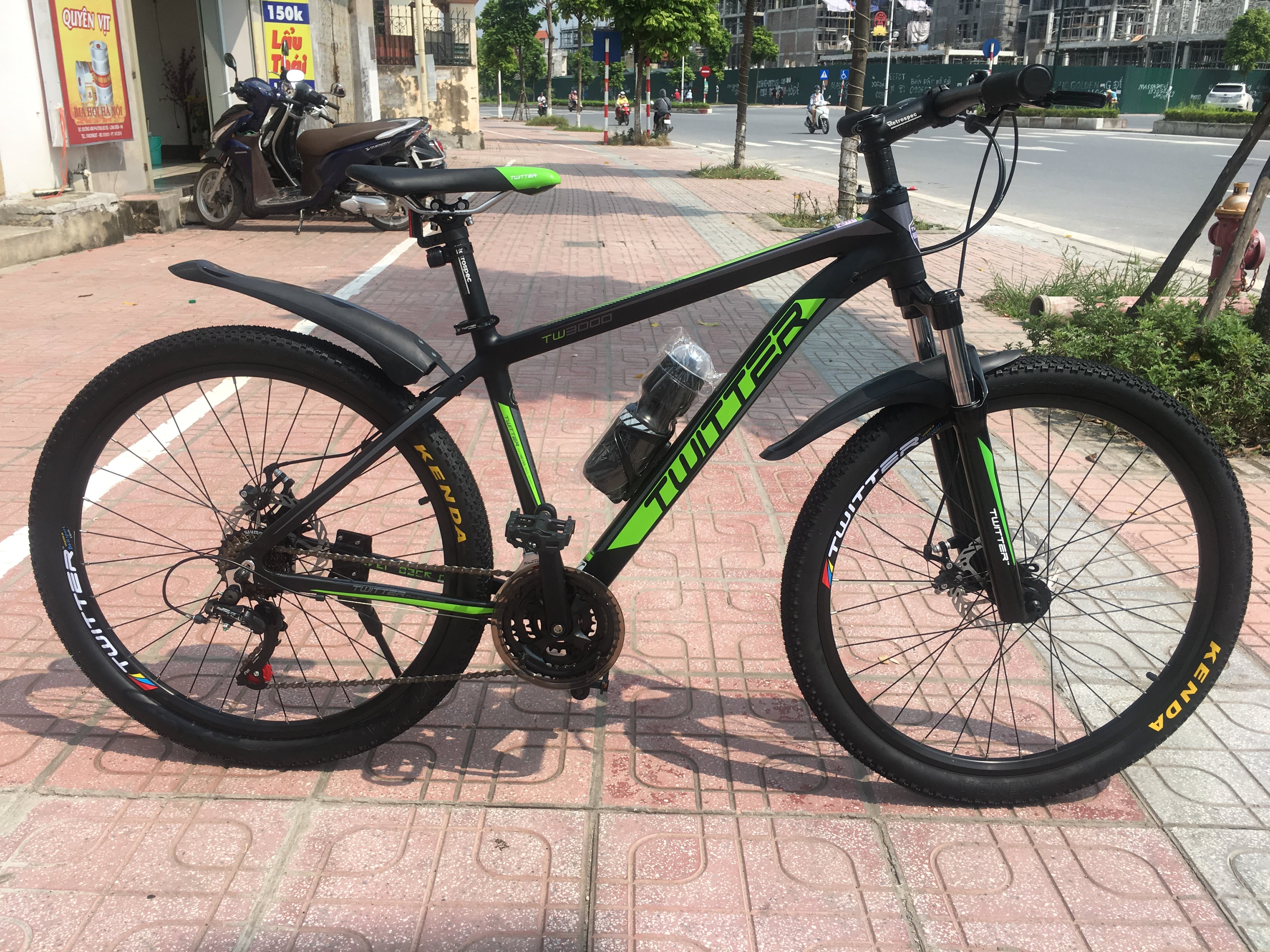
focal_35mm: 29
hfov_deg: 61.7
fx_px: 1064
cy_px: 476
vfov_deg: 48.2
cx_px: 635
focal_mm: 4.15
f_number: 2.2
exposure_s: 1/1508
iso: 25
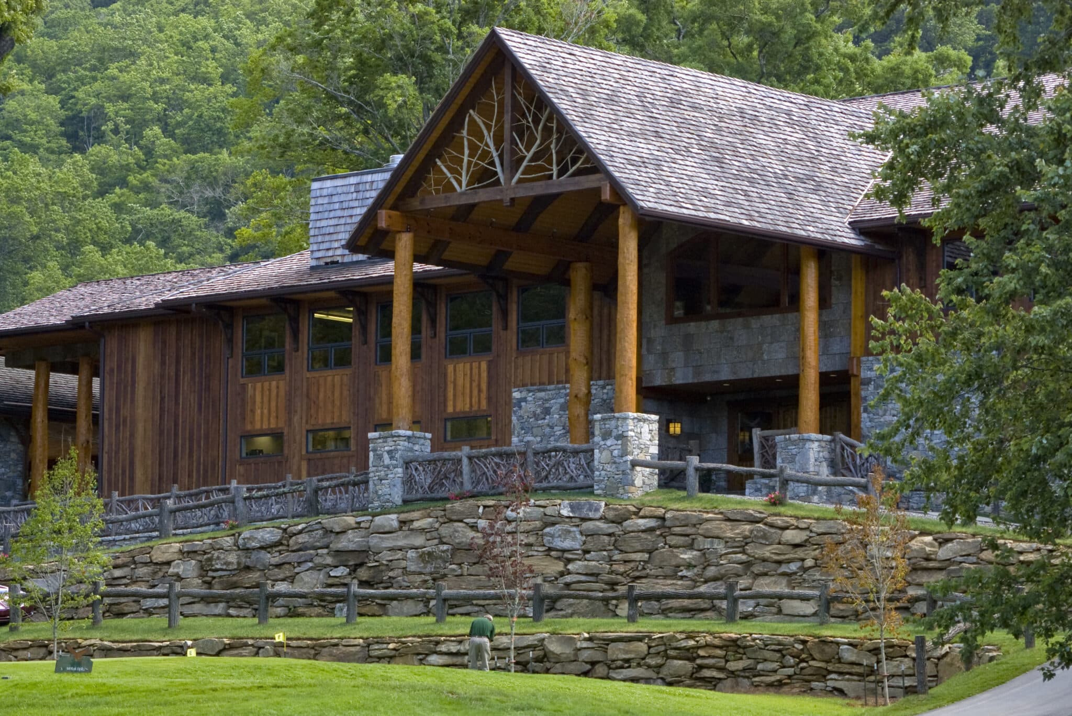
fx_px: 4468
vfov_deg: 9.2
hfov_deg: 13.7
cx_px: 536
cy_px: 358
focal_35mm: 150
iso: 800
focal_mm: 100
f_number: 6.7
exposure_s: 1/350
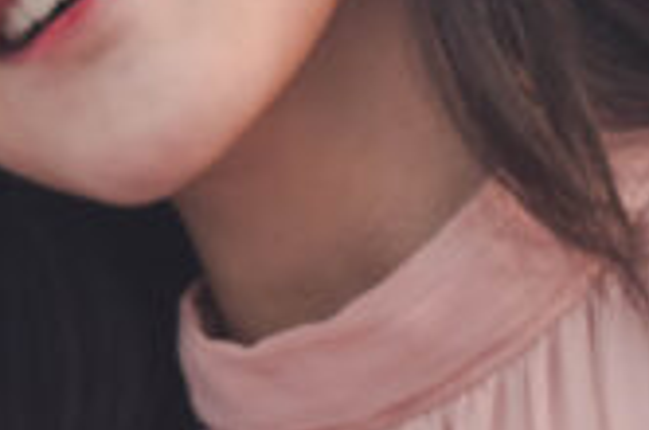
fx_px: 26414
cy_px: 321
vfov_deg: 0.9
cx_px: 414
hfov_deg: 1.4
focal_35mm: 1468
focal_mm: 150
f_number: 4.8
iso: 100
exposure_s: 1/640
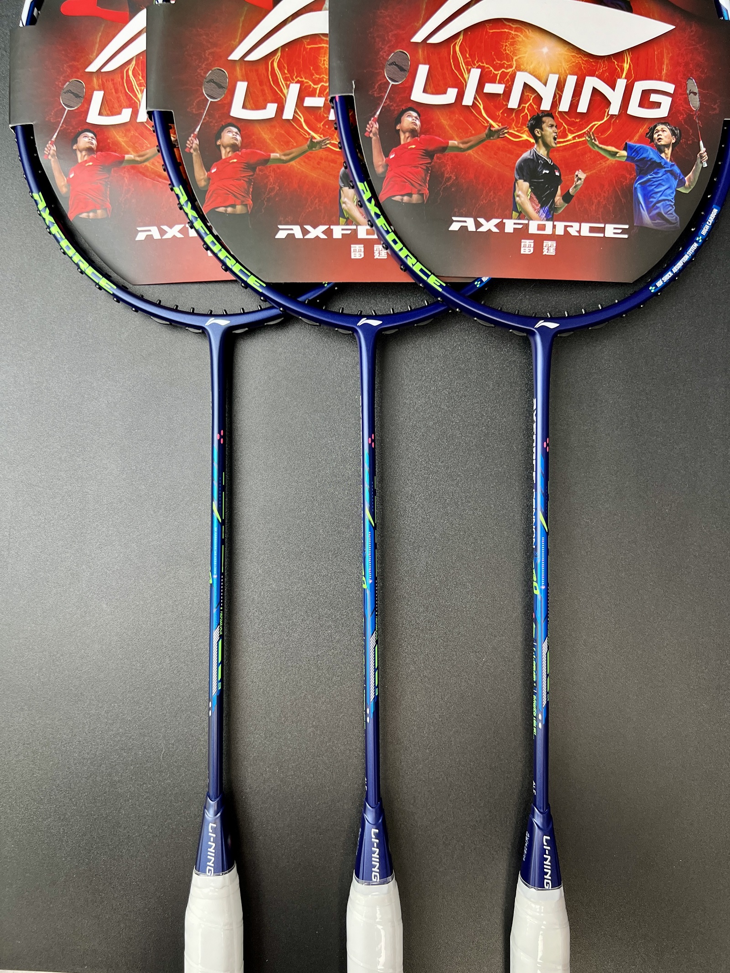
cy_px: 486
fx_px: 731
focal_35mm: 26
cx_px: 365
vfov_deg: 67.3
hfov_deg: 53.1
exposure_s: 1/121
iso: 125
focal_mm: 5.7
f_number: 1.5
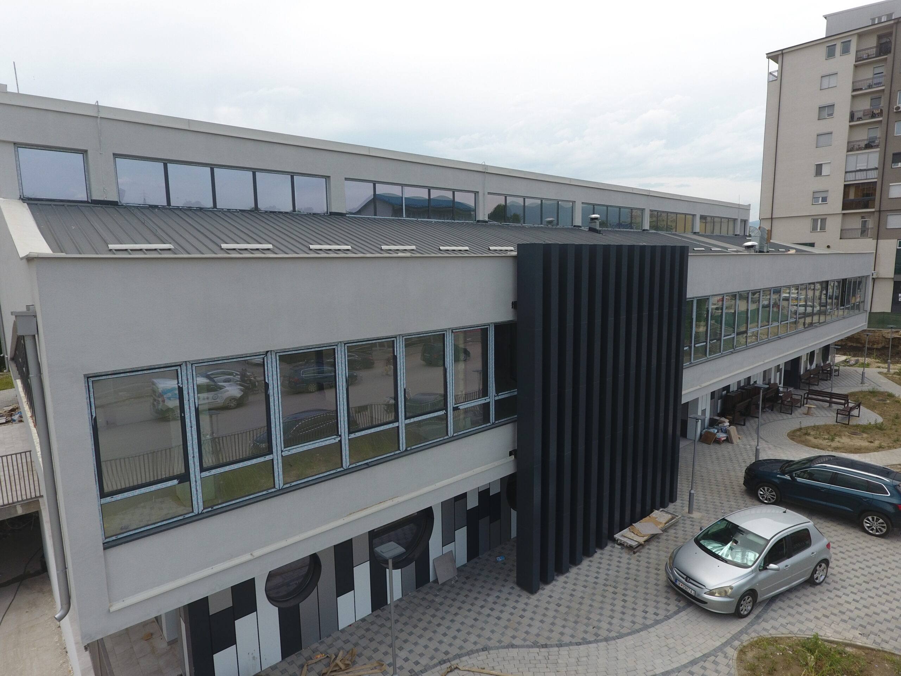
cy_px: 338
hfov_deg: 81.7
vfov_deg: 66.0
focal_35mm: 20
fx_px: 521
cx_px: 450
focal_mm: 3.61
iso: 100
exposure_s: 1/490
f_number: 2.8
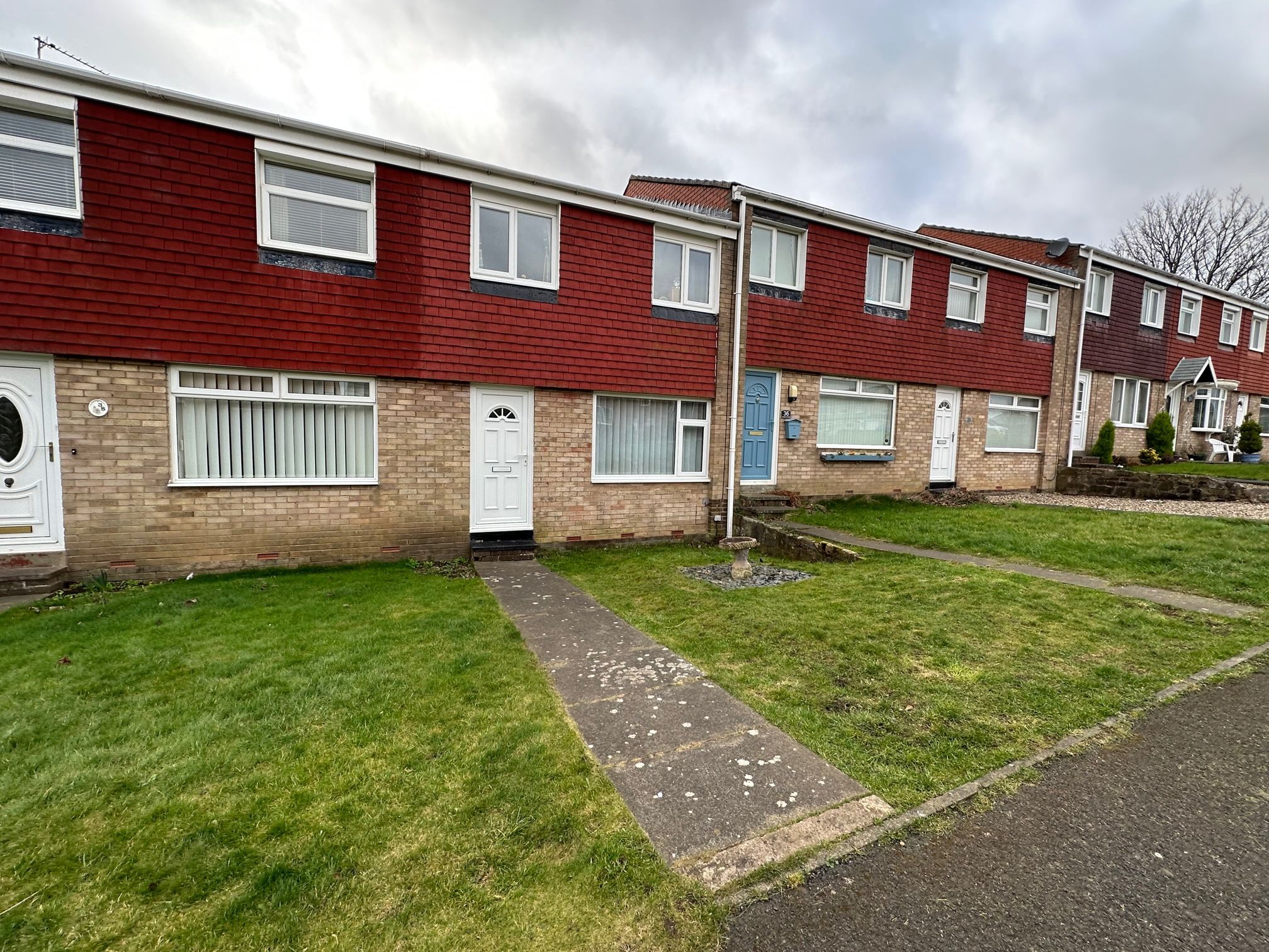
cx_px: 634
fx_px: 513
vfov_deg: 85.7
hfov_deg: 102.1
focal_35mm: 14
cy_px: 476
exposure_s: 1/132
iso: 40
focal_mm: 2.22
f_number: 2.2
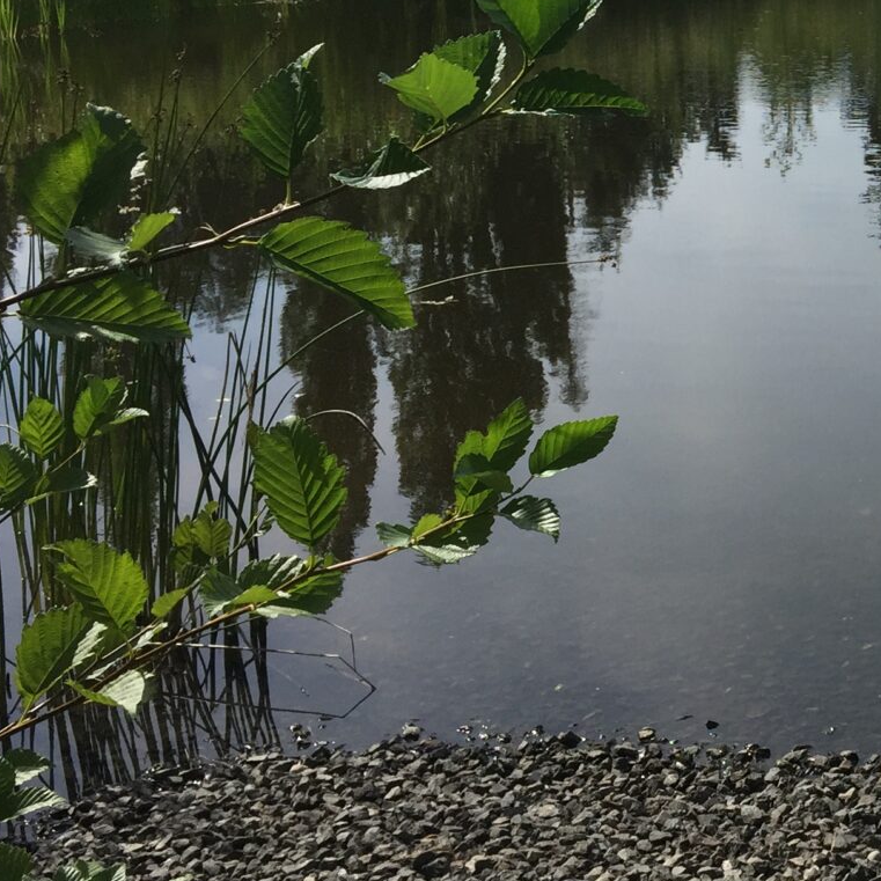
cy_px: 167
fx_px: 1987
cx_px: 1114
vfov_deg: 24.6
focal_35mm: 69
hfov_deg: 22.6
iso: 32
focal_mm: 4.15
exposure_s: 1/2639
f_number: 2.2
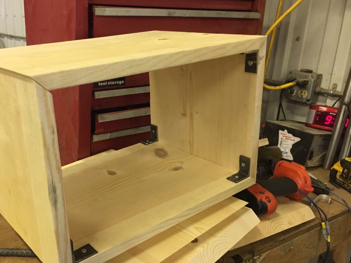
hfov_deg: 51.0
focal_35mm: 36
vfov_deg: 39.6
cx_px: 137
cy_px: 150
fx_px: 365
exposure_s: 1/30
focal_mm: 4.15
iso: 200
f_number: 2.2
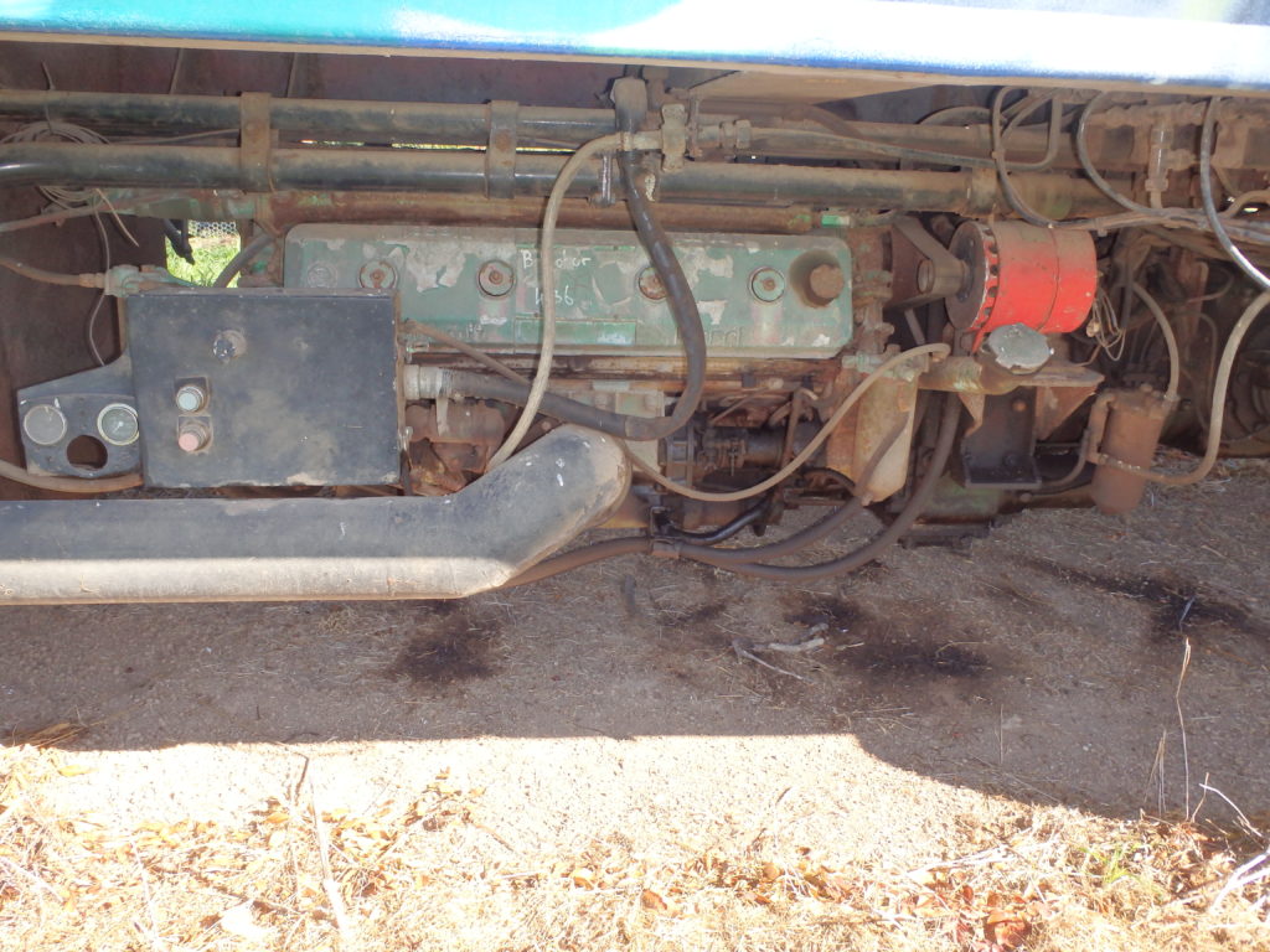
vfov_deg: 49.7
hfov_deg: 63.4
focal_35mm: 28
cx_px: 635
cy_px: 476
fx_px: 1027
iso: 125
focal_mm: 5
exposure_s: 1/160
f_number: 3.9
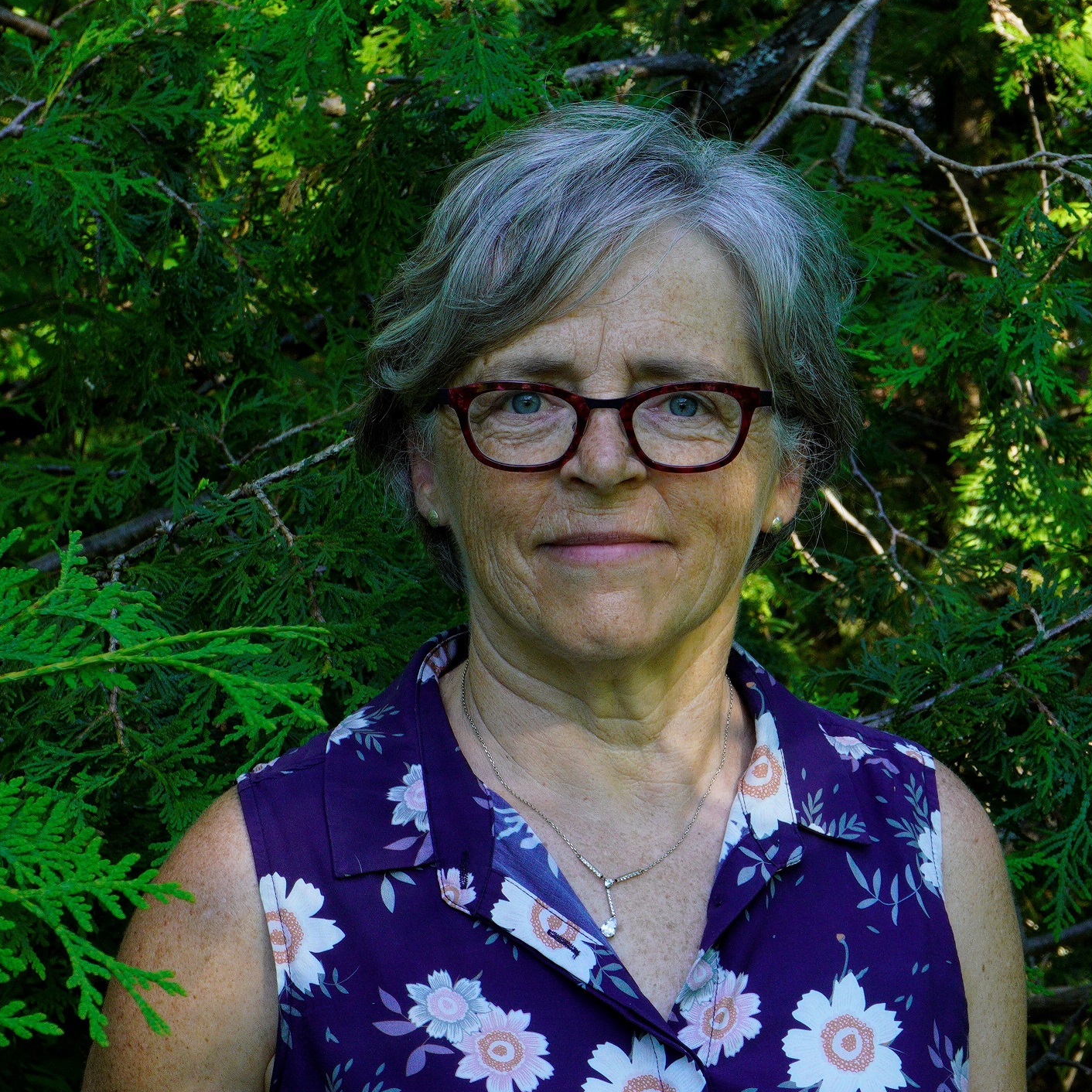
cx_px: 673
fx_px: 2807
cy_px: 546
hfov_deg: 22.0
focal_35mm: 79
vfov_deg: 22.0
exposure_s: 1/80
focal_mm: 41
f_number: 11
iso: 500
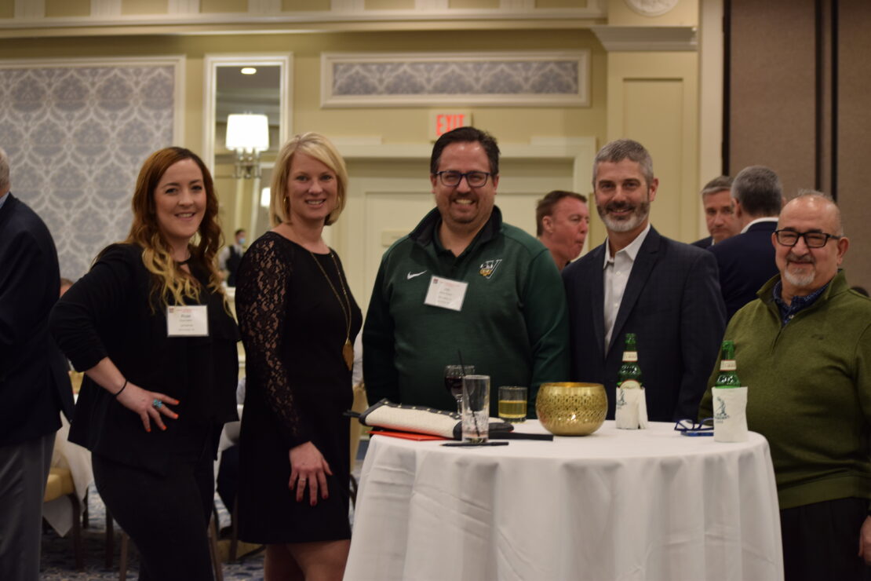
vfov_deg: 16.6
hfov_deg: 24.6
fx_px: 1996
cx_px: 436
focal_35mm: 82
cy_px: 290
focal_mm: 55
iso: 400
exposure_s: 1/30
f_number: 4
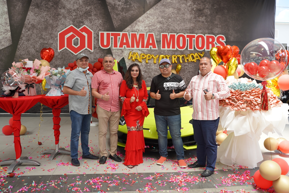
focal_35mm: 32
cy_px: 96
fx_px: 257
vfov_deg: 41.2
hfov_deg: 58.7
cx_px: 144
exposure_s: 1/160
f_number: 4
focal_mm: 32
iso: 250
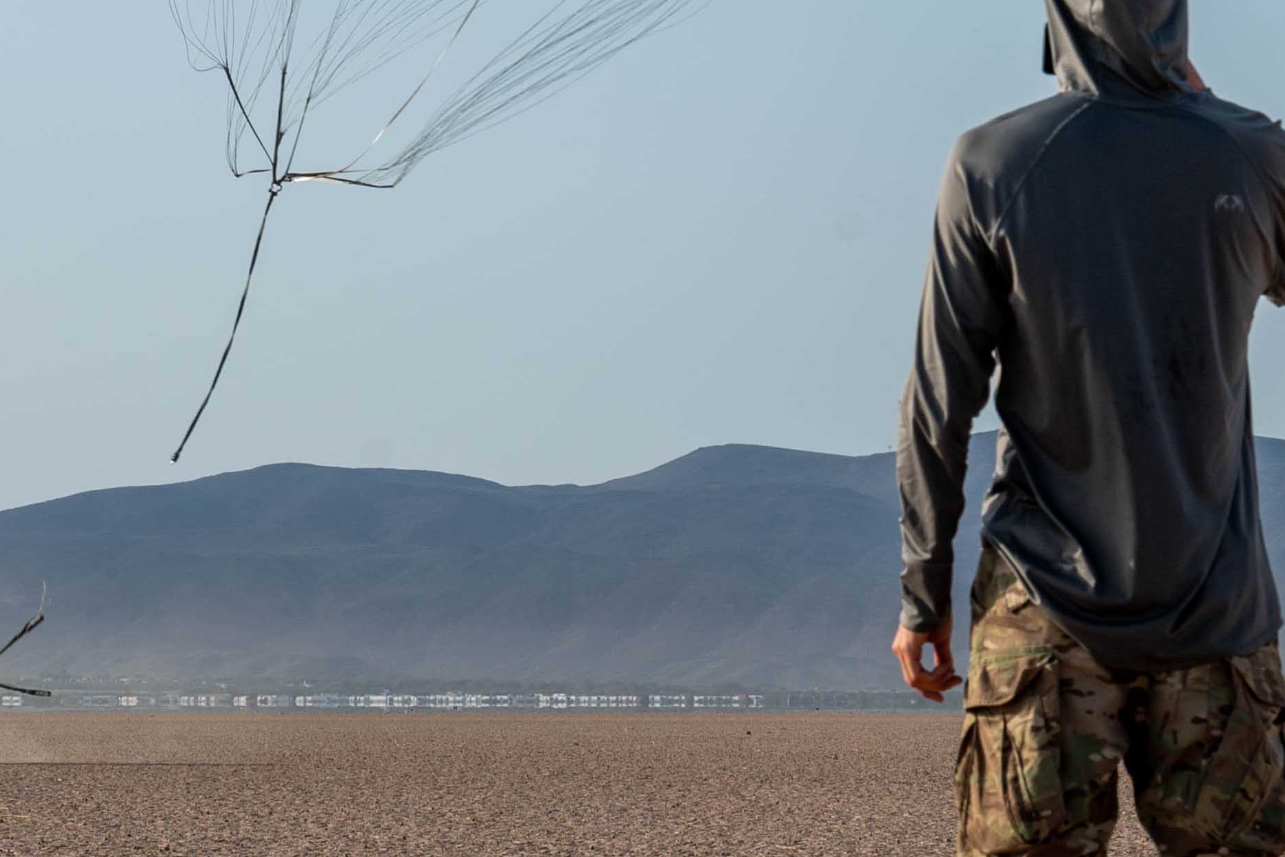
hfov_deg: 9.1
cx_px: 74
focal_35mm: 224
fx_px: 7996
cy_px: 57
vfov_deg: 6.1
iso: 100
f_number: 10
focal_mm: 70
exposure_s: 1/200
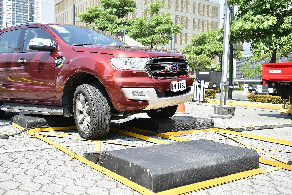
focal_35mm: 37
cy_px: 95
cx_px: 145
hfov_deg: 51.9
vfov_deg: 35.9
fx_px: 300
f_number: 8
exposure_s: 1/400
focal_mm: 24
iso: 100
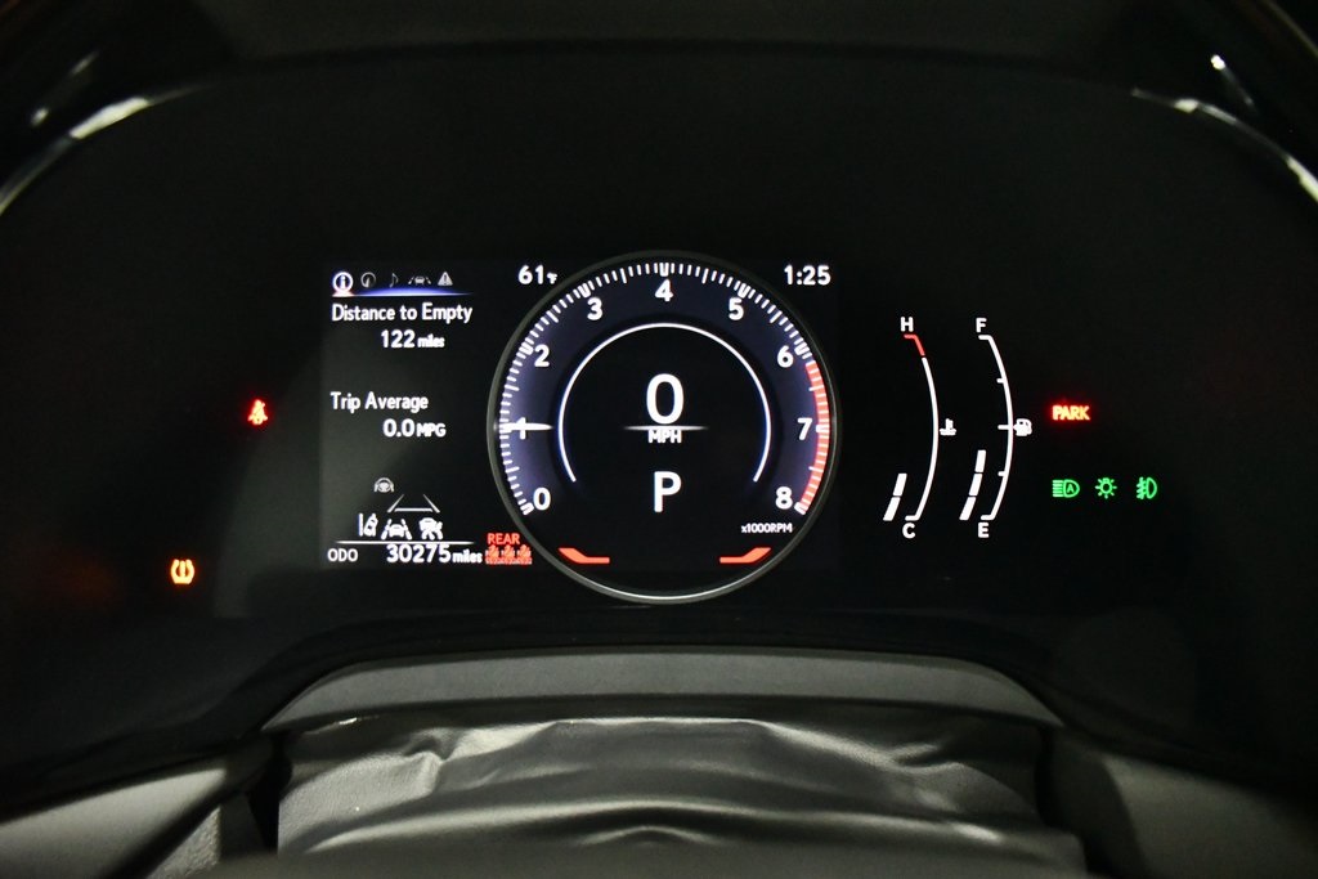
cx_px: 659
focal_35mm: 27
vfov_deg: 47.9
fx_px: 989
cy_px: 440
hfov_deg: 67.4
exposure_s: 1/60
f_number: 3.5
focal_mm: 18
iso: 10000
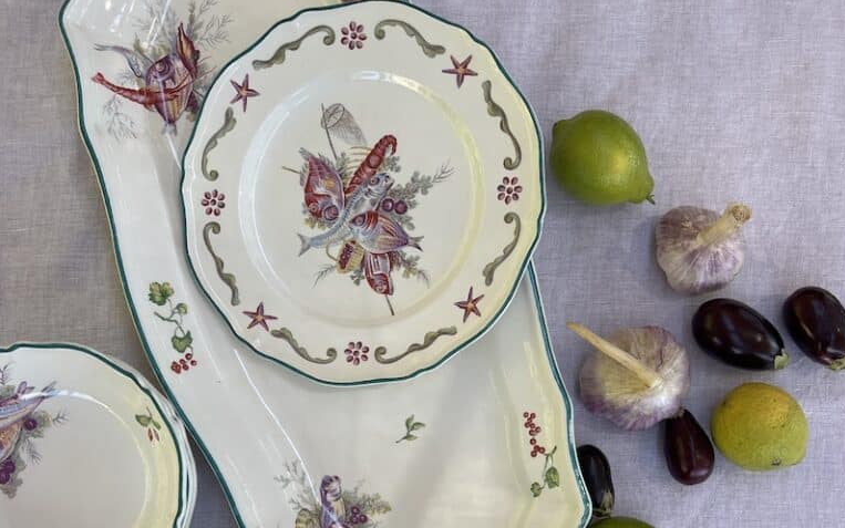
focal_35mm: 37
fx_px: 852
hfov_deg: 52.7
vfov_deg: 32.7
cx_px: 424
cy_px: 475
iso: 50
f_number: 1.5
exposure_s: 1/454
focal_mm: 5.7
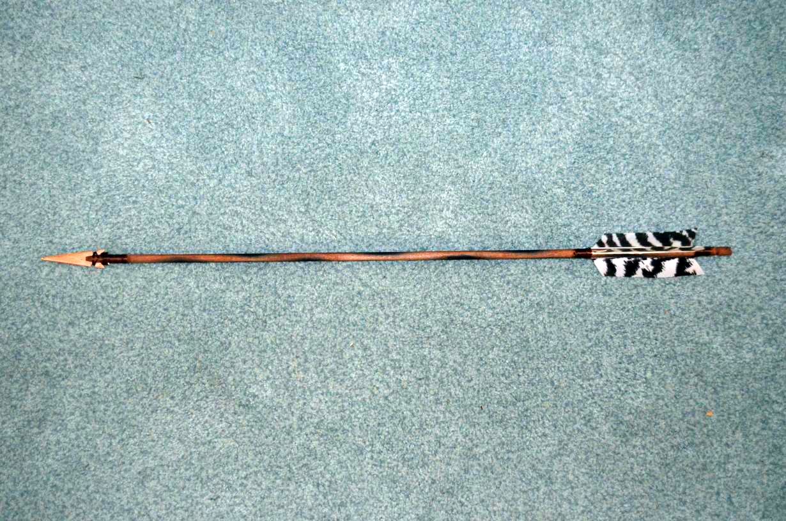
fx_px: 981
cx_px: 393
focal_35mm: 45
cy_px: 260
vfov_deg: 29.7
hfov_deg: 43.7
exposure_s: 1/60
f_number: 4.5
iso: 3200
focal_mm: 30
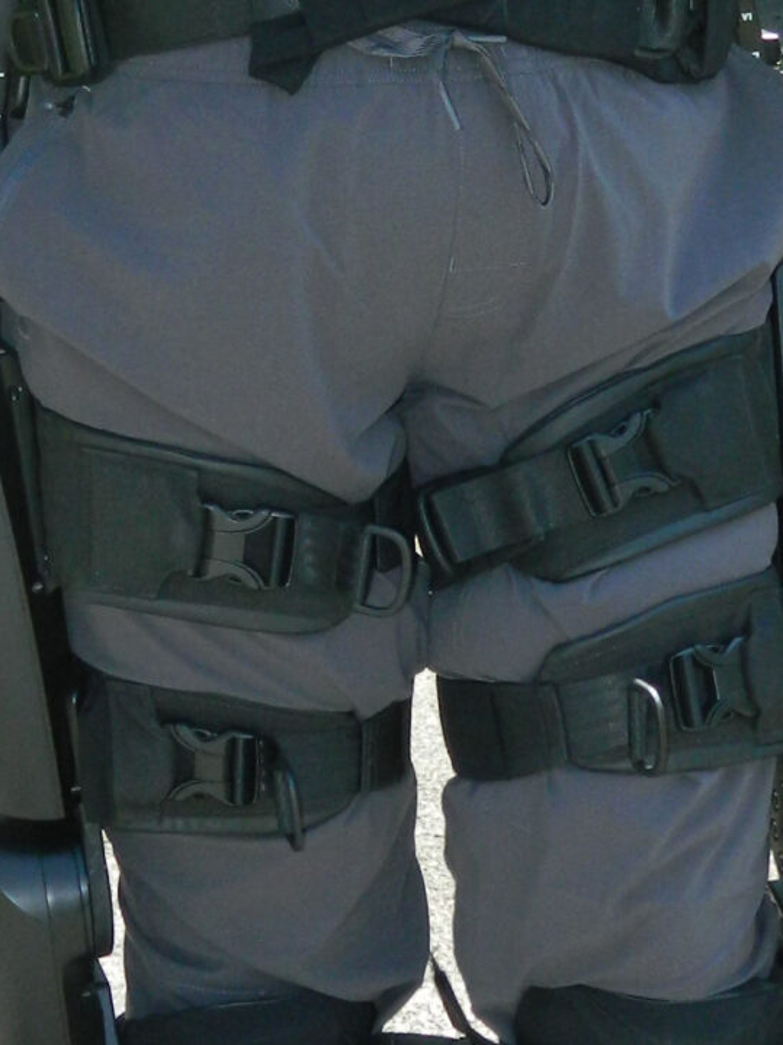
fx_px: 4405
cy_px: 174
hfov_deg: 10.2
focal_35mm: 146
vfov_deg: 13.4
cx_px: 450
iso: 110
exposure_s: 1/250
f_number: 3.5
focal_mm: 7.3
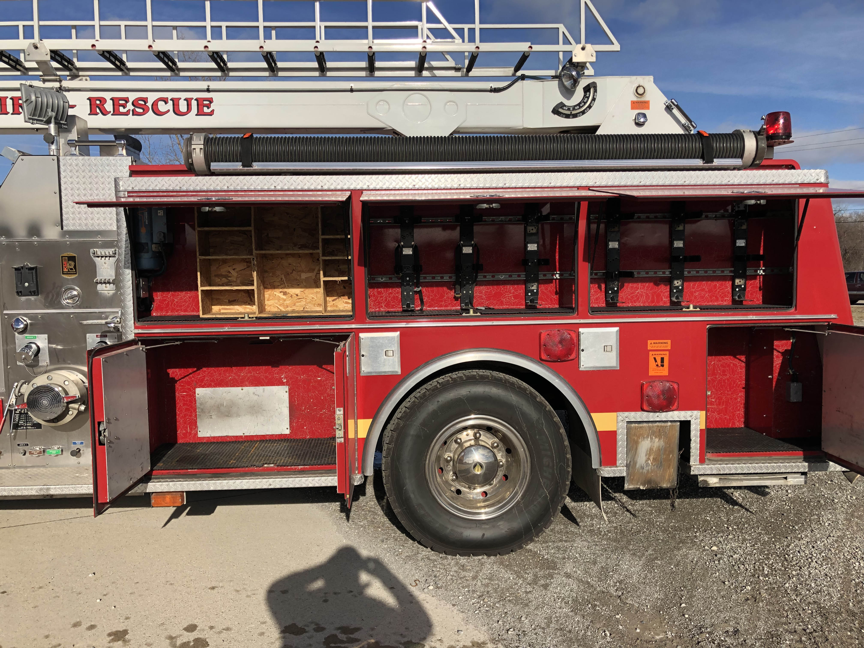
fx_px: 699
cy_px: 324
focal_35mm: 28
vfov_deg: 49.7
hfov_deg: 63.4
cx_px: 432
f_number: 1.8
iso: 20
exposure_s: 1/3003
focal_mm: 3.99
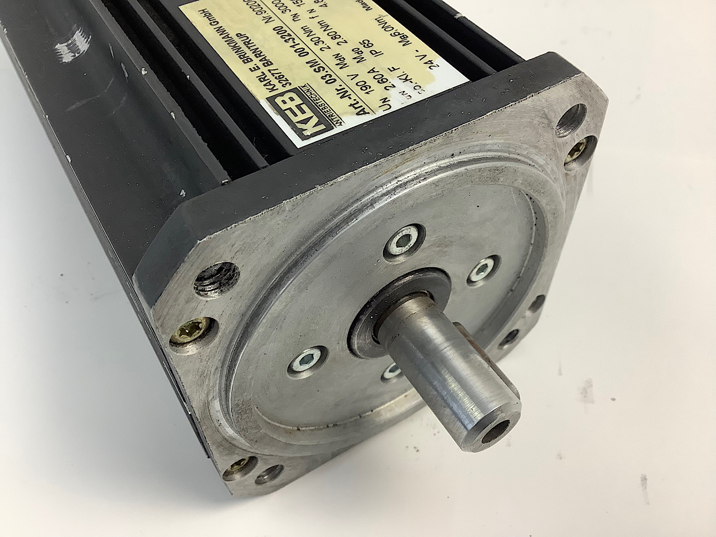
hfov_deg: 58.3
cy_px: 268
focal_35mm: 31
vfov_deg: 45.4
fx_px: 641
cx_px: 358
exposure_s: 1/50
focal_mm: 3.3
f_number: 2.4
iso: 80
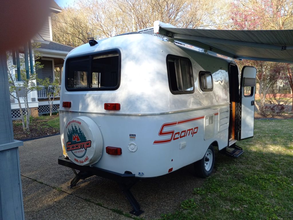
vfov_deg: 49.7
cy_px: 110
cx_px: 146
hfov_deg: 63.4
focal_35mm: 28
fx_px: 237
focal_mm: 3.94
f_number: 1.8
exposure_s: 1/300
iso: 40
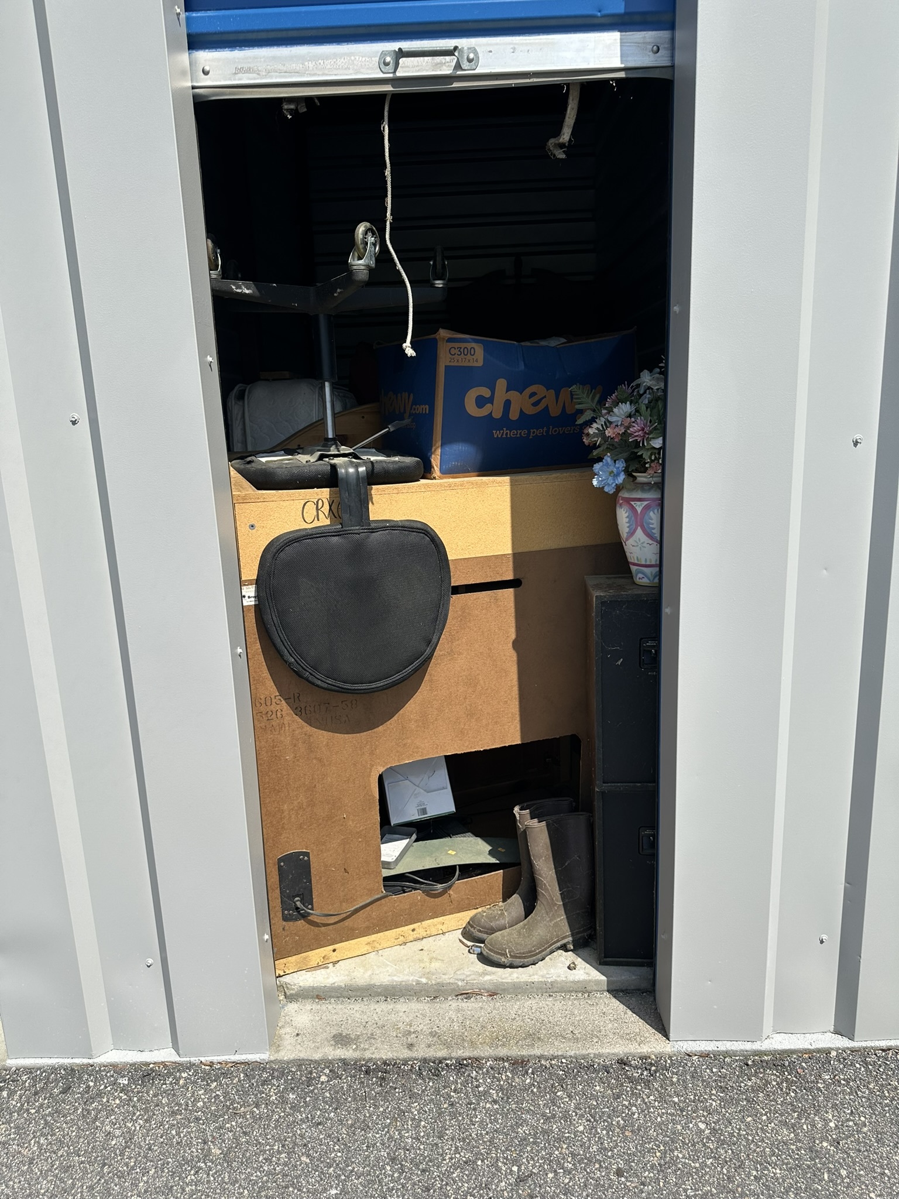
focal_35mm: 24
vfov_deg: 71.6
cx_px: 450
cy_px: 600
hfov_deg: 56.8
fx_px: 831
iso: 80
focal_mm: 6.86
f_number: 1.78
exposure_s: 1/4184
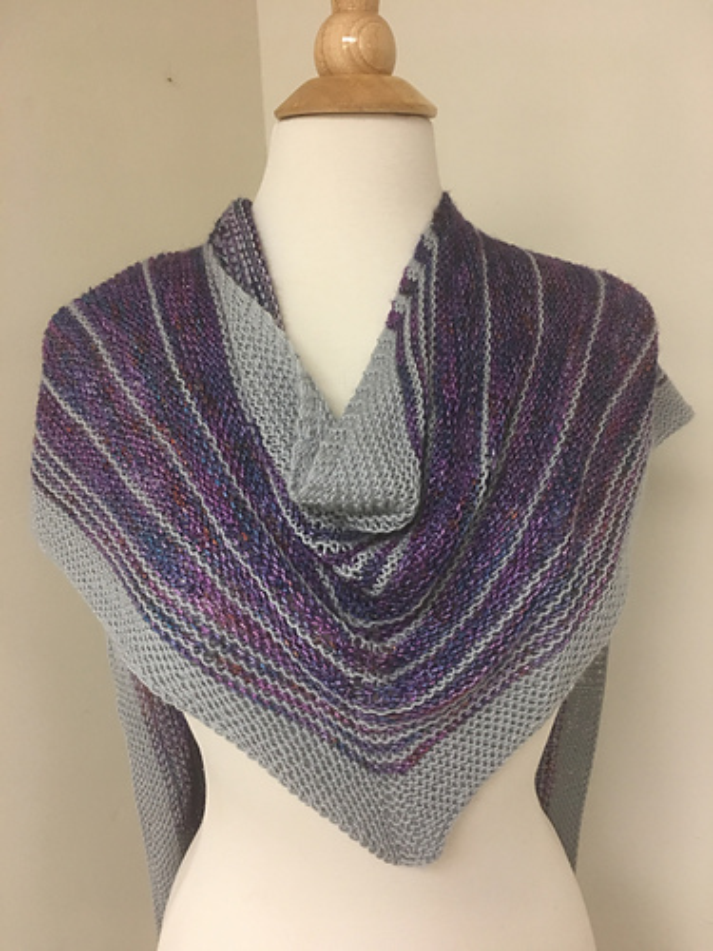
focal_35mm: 29
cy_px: 476
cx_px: 356
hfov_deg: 48.2
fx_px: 796
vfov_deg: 61.7
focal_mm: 4.15
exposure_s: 1/15
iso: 64
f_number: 2.2
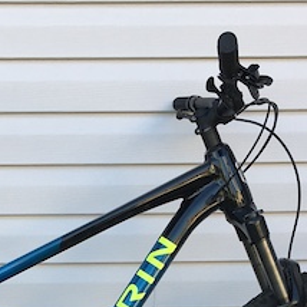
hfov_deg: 18.0
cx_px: 62
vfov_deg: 16.5
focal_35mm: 96
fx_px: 963
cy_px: 456
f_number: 2.2
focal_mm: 4.15
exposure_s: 1/169
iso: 25
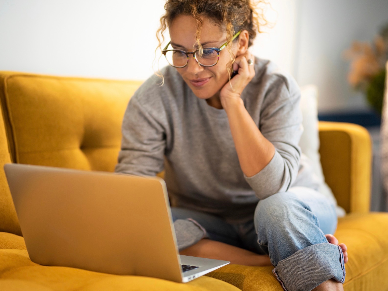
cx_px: 193
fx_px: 1042
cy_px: 145
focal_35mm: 93
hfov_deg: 21.1
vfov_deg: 15.9
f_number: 1.4
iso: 800
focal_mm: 85
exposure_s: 1/125
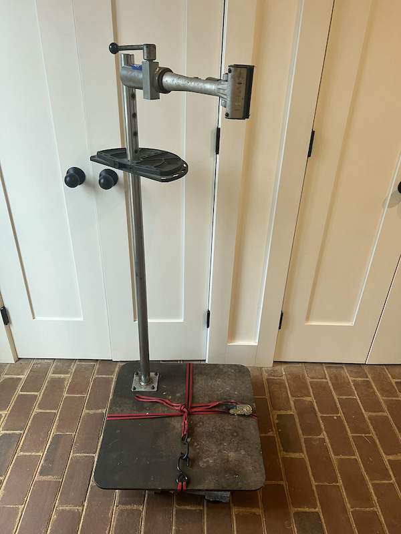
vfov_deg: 67.3
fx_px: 402
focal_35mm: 26
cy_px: 267
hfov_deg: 53.1
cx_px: 200
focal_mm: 5.7
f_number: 1.5
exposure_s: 1/60
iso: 125
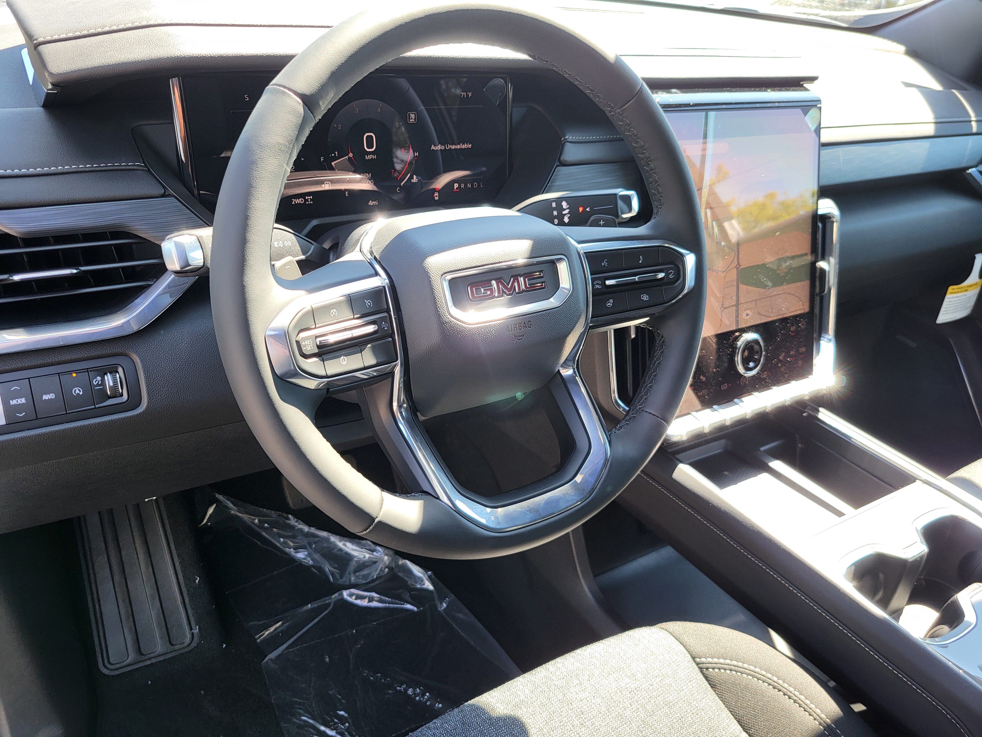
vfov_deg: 53.1
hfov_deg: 67.3
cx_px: 491
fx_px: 738
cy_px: 368
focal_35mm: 26
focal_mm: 5.4
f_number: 1.8
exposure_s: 1/125
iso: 40
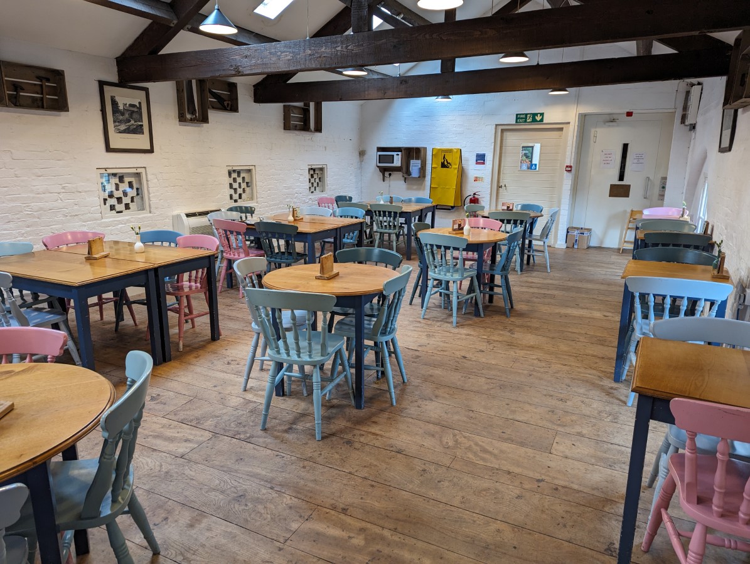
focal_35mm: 24
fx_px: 521
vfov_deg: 56.9
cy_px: 282
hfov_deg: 71.5
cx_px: 375
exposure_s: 1/23.8
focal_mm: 6.81
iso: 79
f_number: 1.85
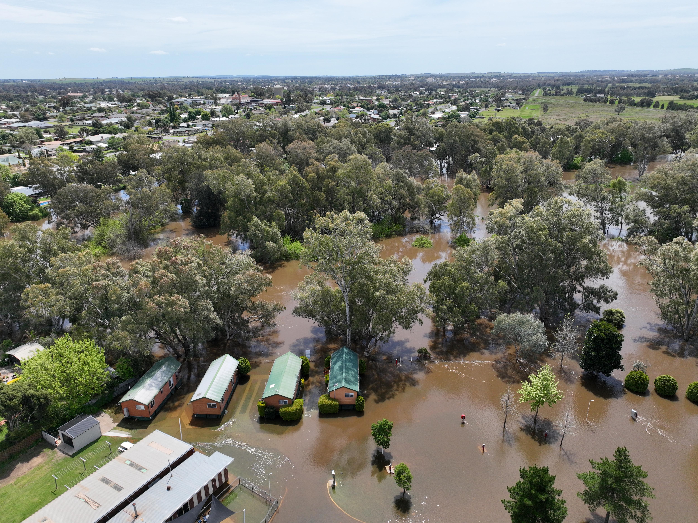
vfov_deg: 56.8
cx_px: 349
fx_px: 484
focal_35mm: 24
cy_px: 262
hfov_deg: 71.6
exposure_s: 1/2500
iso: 180
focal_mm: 12.29
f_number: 2.8
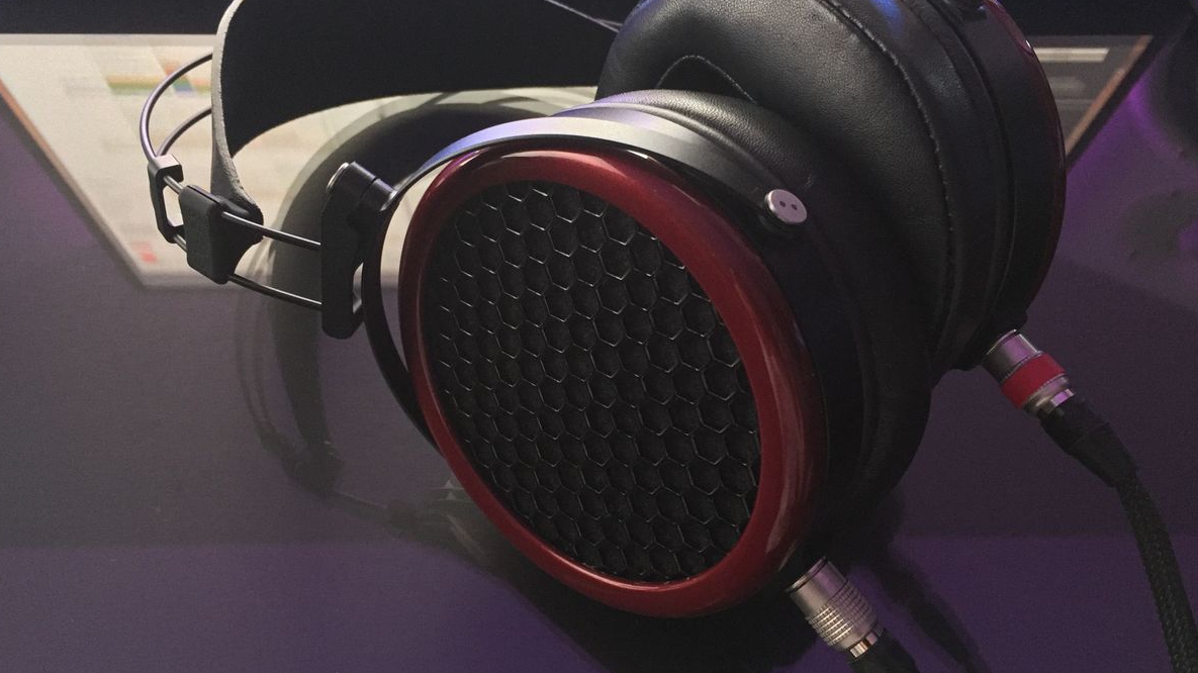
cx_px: 593
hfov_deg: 61.0
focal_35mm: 32
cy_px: 316
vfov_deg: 36.6
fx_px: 1016
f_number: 2.2
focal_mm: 4.15
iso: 400
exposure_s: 1/15
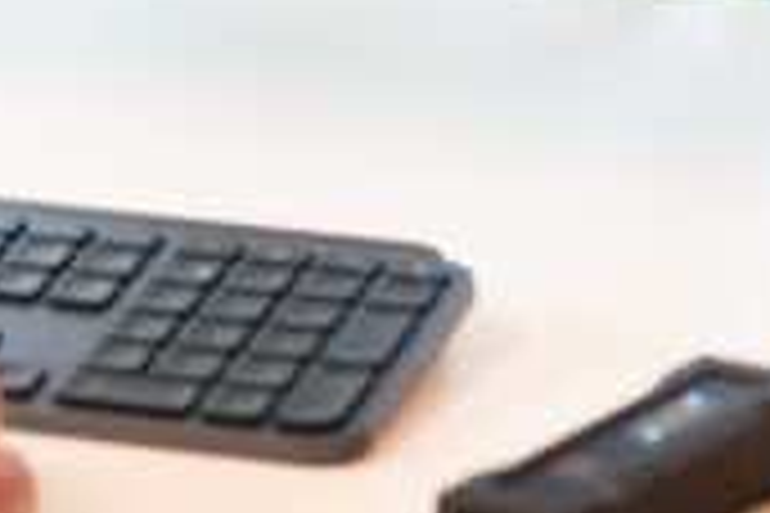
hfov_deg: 6.9
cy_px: -722
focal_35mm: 299
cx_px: 41
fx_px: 6395
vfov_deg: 4.5
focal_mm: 50
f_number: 2.8
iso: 200
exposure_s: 1/125
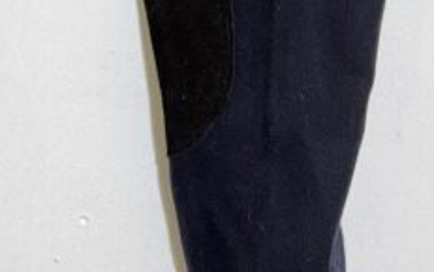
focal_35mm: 88
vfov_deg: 12.7
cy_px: -306
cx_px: 32
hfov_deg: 22.9
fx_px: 1042
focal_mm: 6.76
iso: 64
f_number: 1.78
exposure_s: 1/121
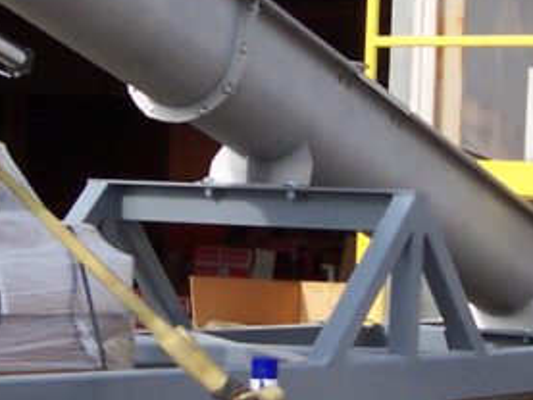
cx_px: 339
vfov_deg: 11.1
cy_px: 140
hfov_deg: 14.8
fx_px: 2049
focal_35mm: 133
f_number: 4
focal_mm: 5.6
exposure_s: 1/500
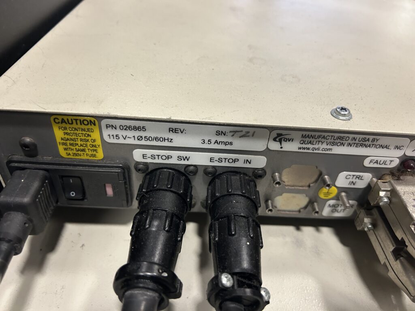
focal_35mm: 26
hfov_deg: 67.3
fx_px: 312
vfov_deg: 53.1
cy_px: 156
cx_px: 208
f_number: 1.5
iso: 250
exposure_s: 1/60
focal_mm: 5.7
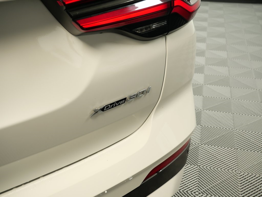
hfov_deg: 46.8
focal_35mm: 40
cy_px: 98
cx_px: 131
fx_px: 303
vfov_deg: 36.0
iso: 200
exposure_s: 1/200
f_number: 5
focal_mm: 20
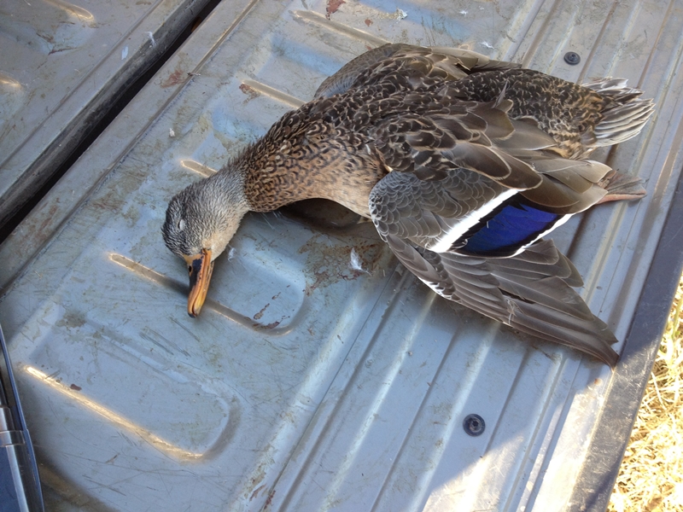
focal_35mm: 35
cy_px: 256
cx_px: 342
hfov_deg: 52.6
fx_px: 691
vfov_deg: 40.7
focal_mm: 4.28
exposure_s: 1/120
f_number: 2.4
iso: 80
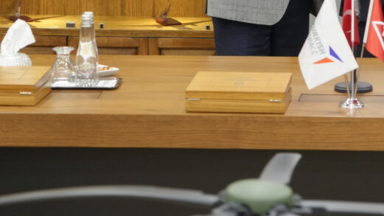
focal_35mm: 139
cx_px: 360
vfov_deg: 8.5
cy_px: -131
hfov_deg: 15.2
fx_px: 1415
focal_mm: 45
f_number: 4
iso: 1000
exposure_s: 1/80
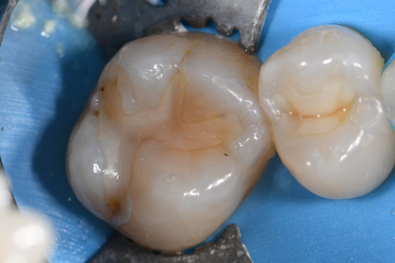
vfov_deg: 8.7
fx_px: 1722
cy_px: 132
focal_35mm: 157
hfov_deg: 13.1
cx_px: 198
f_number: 32
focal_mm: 105
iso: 200
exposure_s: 1/160
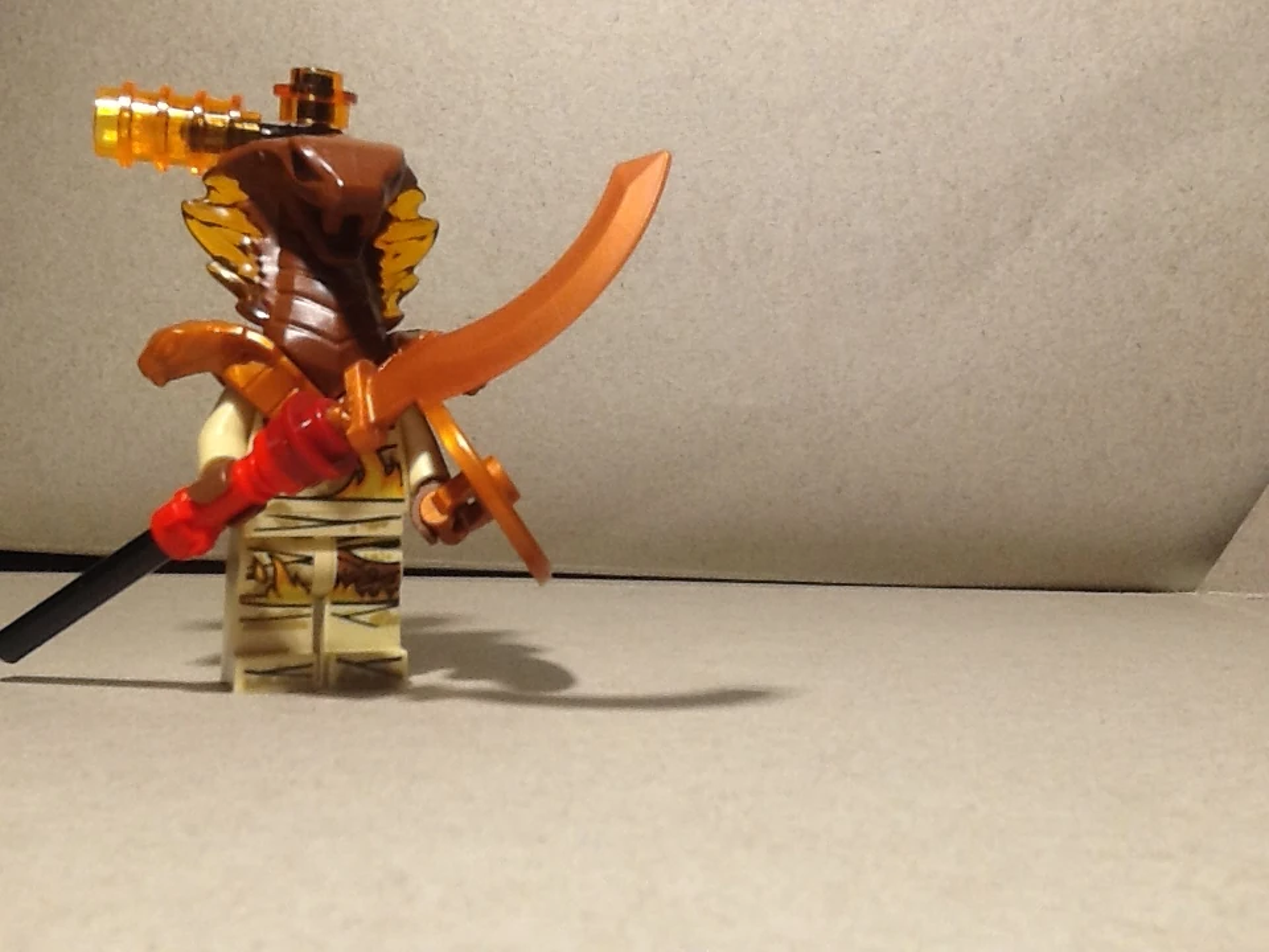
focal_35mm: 44
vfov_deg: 32.9
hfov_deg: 42.9
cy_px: 476
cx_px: 634
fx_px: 1613
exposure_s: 1/120
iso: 50
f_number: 2.4
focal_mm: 2.03
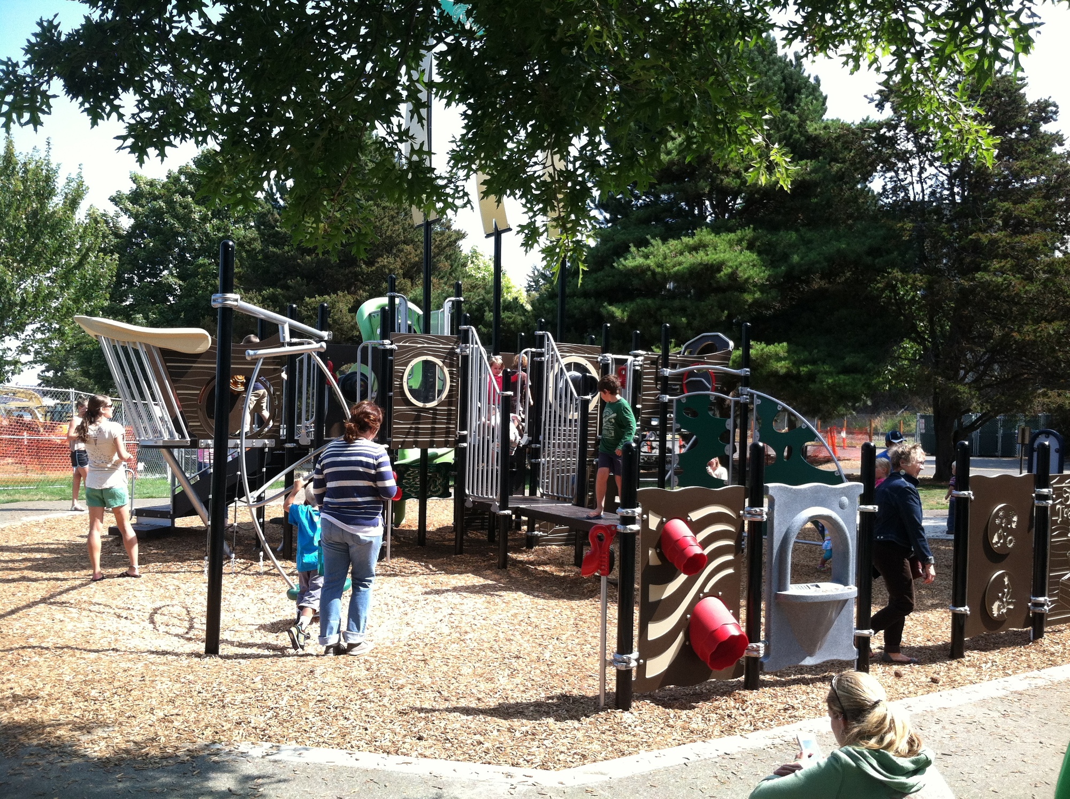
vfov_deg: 40.6
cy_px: 400
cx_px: 535
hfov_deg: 52.7
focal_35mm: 35
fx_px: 1080
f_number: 2.8
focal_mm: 3.85
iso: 80
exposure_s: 1/361
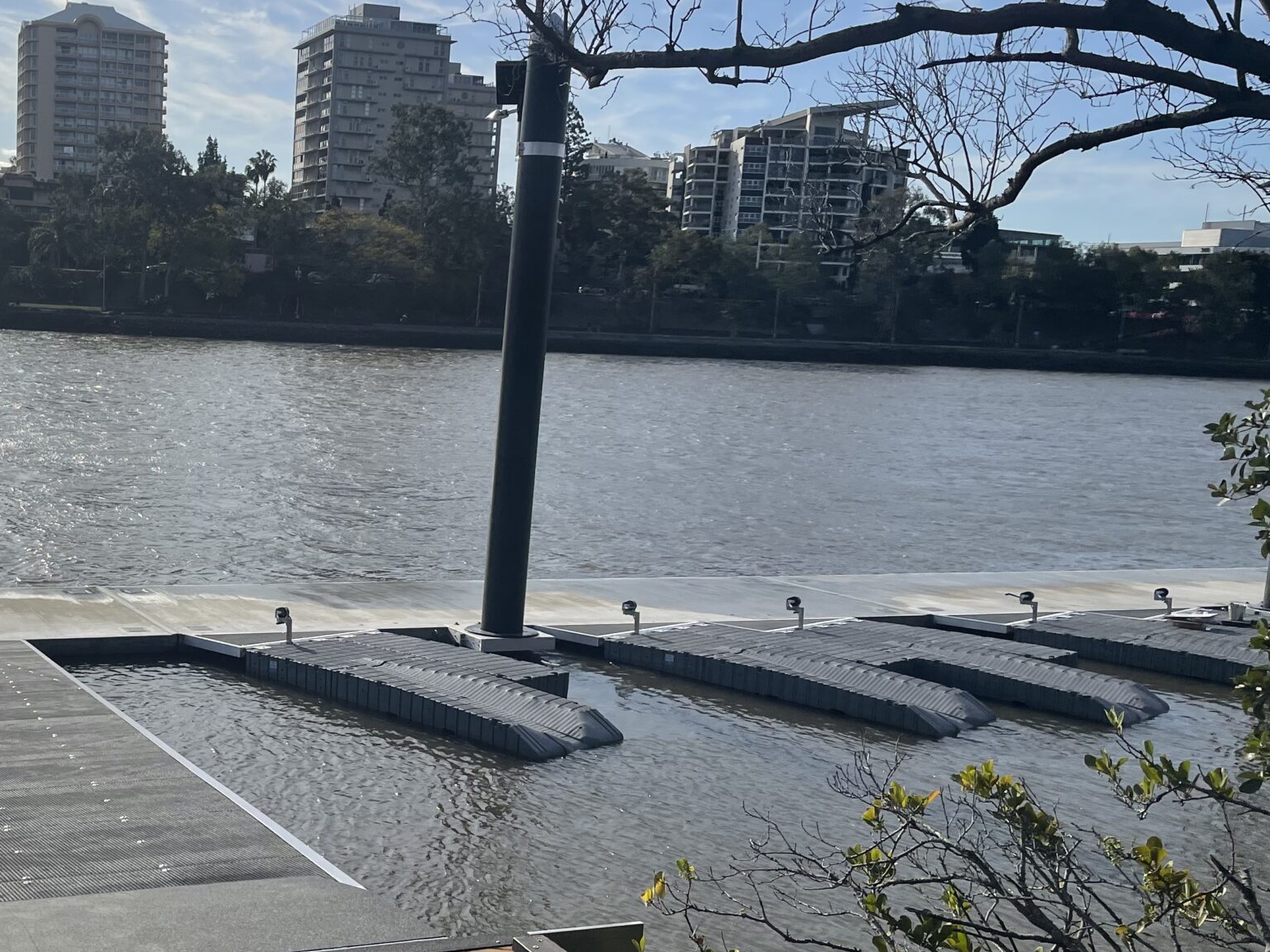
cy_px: 543
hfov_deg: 41.9
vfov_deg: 33.5
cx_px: 252
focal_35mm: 43
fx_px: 1578
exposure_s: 1/6135
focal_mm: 4.2
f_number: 1.6
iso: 32
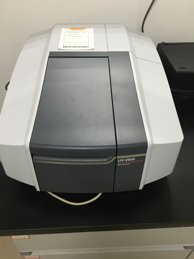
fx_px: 217
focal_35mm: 29
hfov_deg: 48.2
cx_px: 97
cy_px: 130
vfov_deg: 61.7
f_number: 2.2
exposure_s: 1/17
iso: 250
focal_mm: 4.15
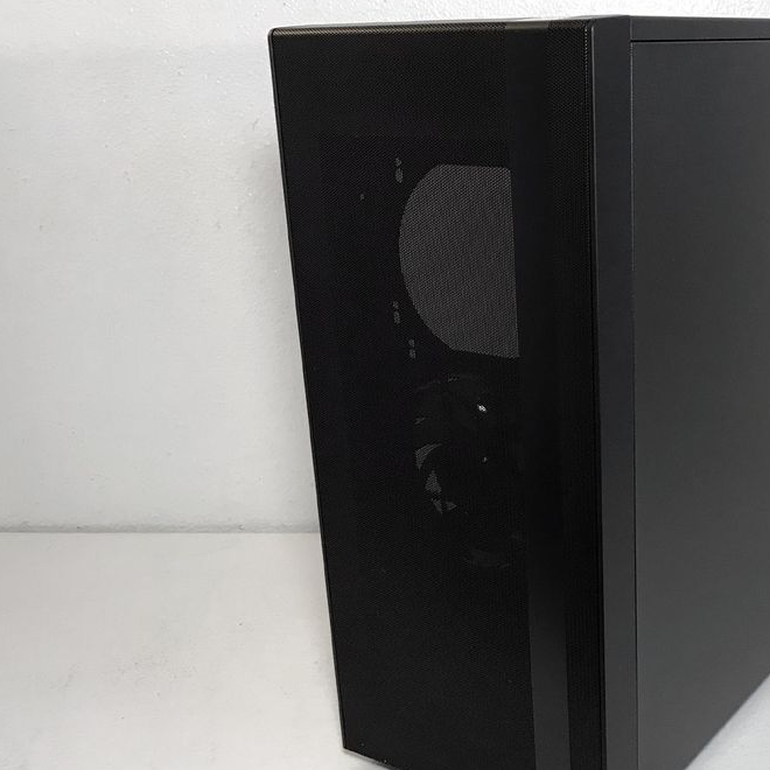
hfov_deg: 36.4
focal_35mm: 45
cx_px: 609
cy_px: 460
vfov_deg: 37.4
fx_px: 1132
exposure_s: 1/24
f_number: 1.8
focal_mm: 3.99
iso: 40
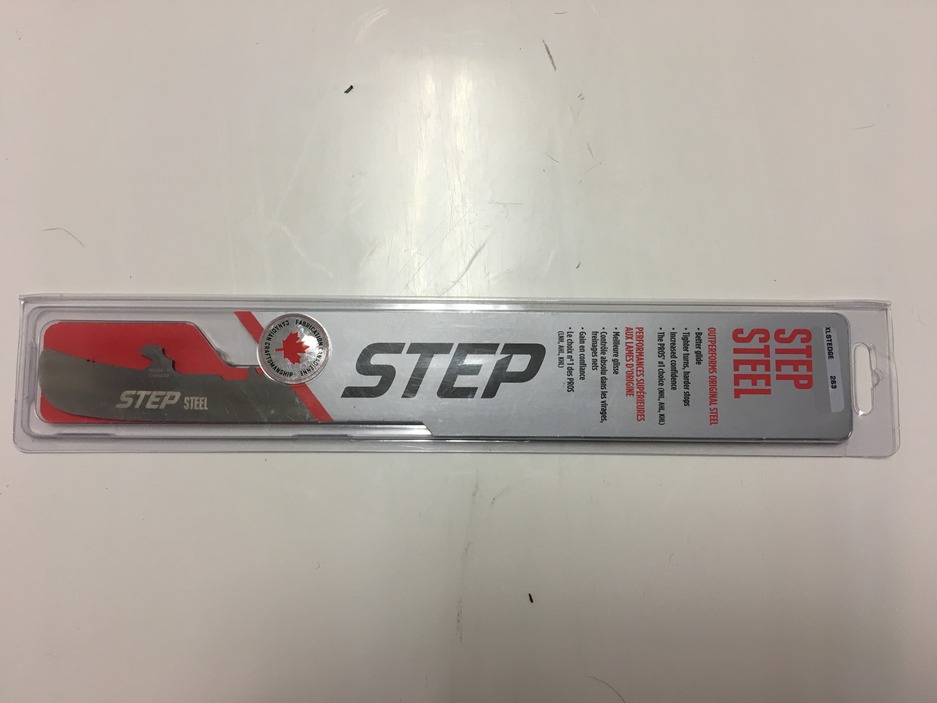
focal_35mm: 29
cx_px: 468
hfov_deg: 61.7
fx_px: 785
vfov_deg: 48.2
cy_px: 352
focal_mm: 4.15
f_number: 2.2
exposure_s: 1/30
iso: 64
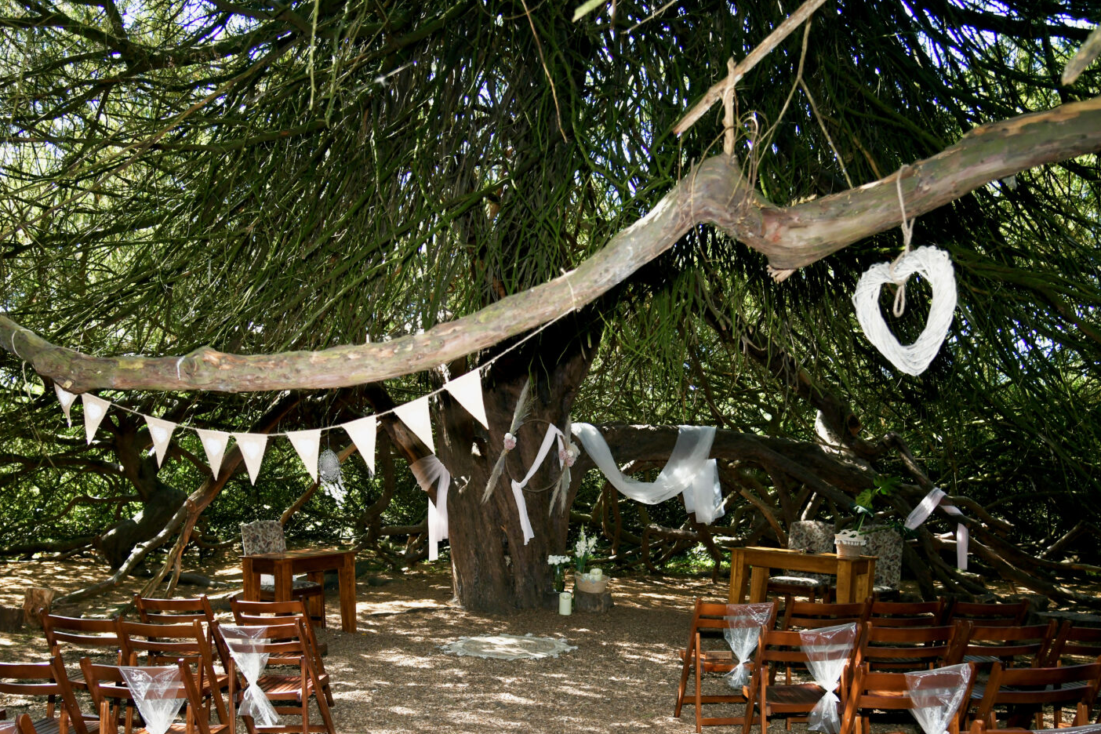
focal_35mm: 35
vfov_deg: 37.1
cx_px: 505
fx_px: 1070
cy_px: 531
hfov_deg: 54.4
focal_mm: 24
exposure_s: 1/250
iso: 400
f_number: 4
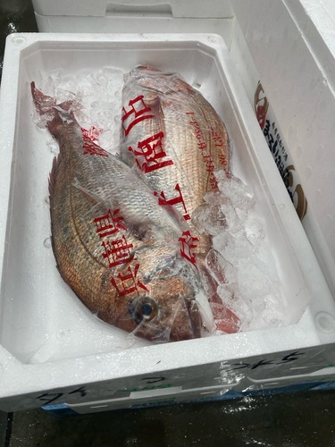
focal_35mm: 28
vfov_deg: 63.4
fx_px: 361
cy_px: 224
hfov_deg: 49.7
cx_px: 168
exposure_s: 1/120
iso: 50
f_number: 1.8
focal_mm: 3.99
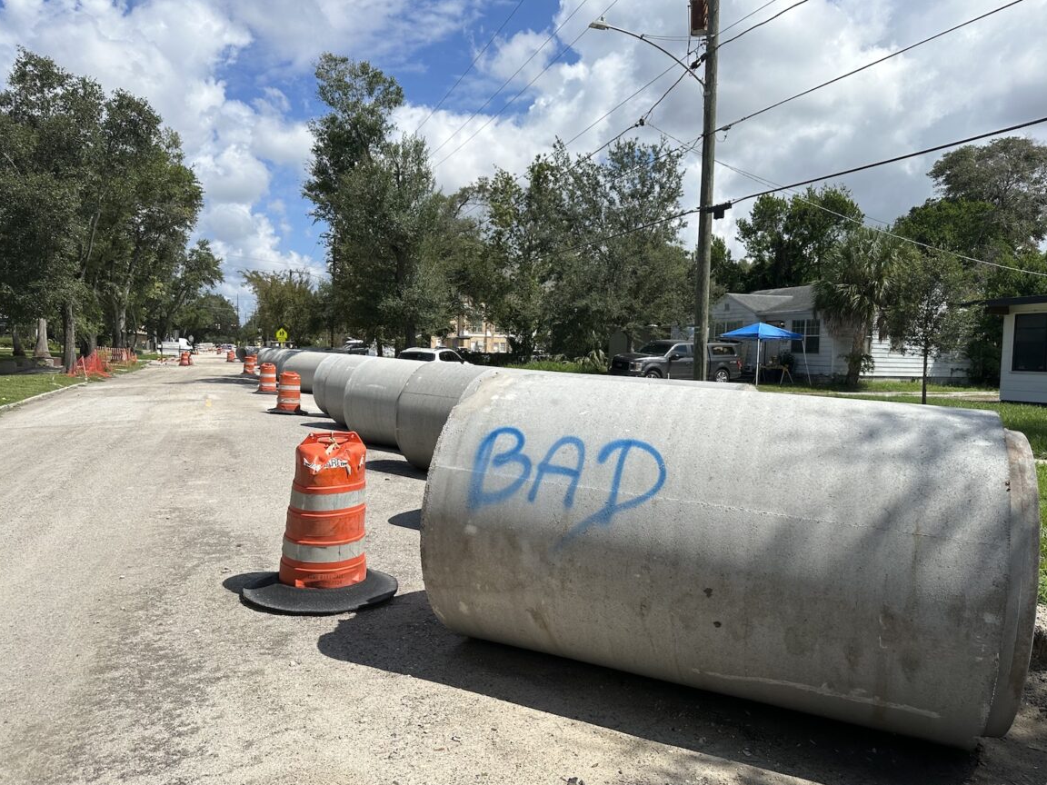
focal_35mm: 25
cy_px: 393
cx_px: 541
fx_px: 756
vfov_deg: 54.9
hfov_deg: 69.4
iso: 80
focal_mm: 6.86
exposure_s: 1/6623
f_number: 1.78
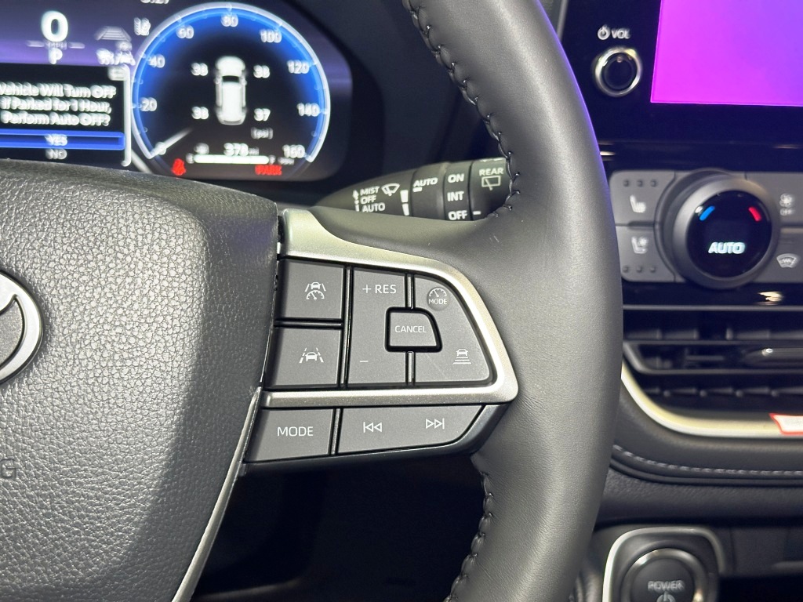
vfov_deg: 30.3
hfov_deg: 39.7
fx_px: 1113
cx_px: 402
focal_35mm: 48
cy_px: 301
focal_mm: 6.86
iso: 400
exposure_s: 1/40
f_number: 1.78
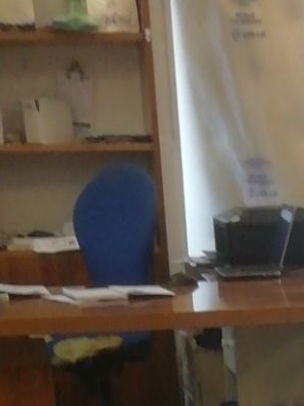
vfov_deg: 11.9
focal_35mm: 132
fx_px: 1547
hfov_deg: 11.0
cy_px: 989
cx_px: 367
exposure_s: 1/50
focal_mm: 3.21
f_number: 2.2
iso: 80
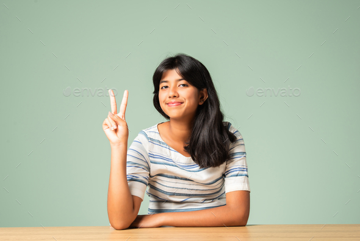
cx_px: 180
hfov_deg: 20.0
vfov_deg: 13.4
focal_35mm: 102
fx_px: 1020
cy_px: 120
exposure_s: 1/125
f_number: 7.1
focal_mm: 102
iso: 100
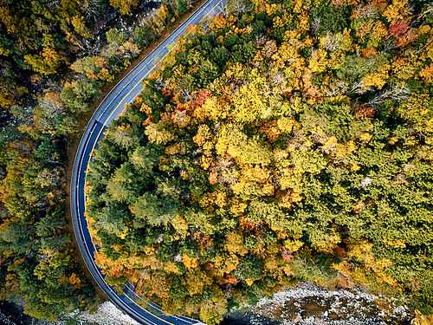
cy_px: 162
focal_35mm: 26
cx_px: 216
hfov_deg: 67.3
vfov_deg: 53.1
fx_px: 325
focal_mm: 4.73
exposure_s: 1/800
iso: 100
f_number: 2.2
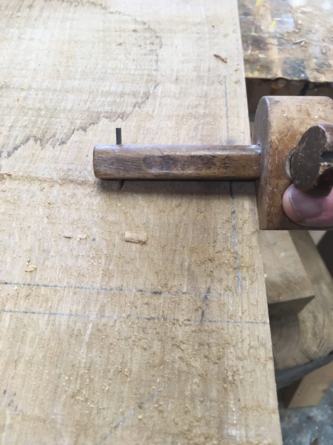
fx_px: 372
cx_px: 166
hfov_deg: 48.2
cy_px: 222
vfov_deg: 61.7
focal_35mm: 29
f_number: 2.2
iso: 32
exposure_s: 1/30
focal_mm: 4.15
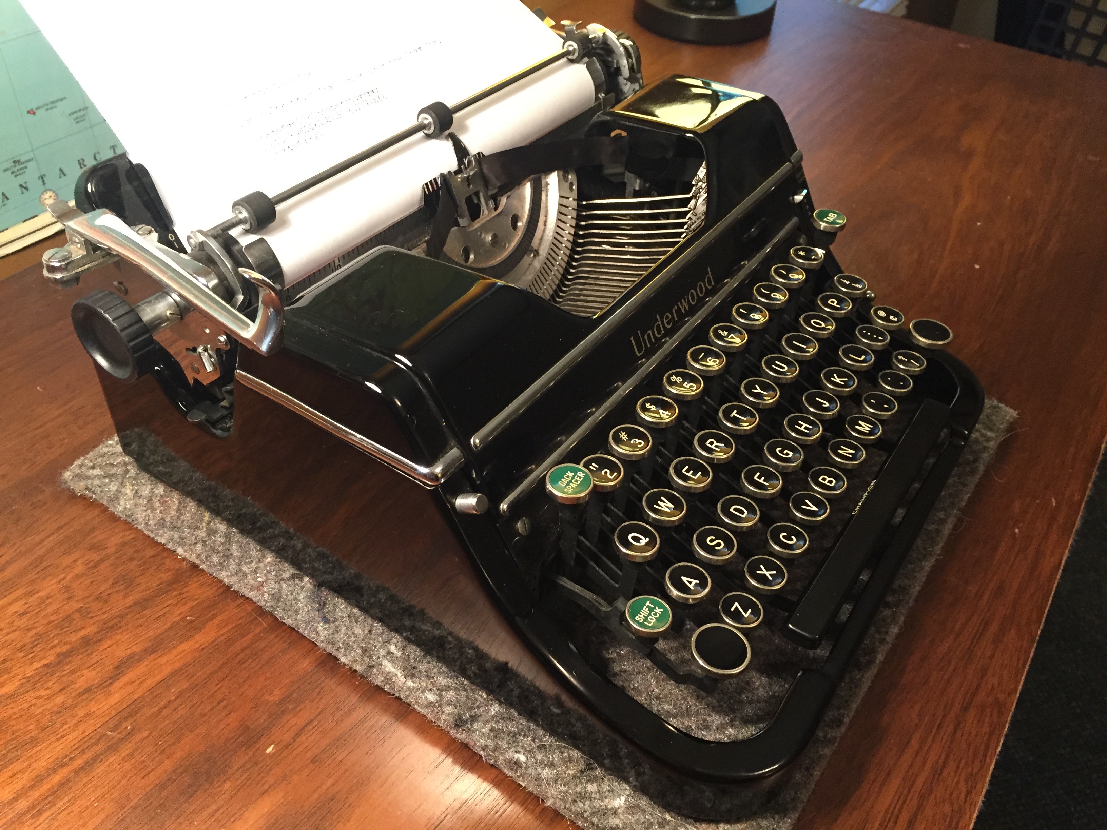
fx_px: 927
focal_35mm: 29
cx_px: 554
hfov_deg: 61.7
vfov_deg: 48.2
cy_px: 415
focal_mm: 4.15
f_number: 2.2
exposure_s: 1/30
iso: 200
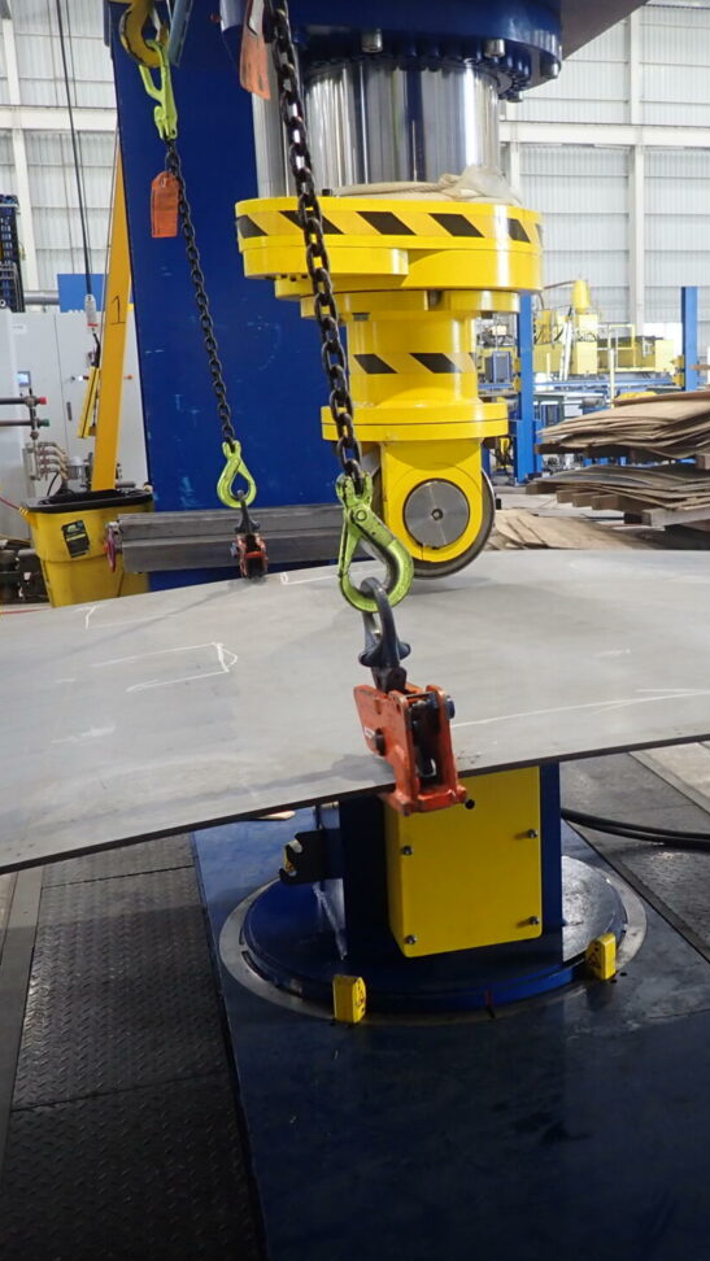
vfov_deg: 54.0
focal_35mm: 37
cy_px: 632
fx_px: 1238
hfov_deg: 31.5
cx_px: 523
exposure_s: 1/40
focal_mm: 4.5
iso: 200
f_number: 2
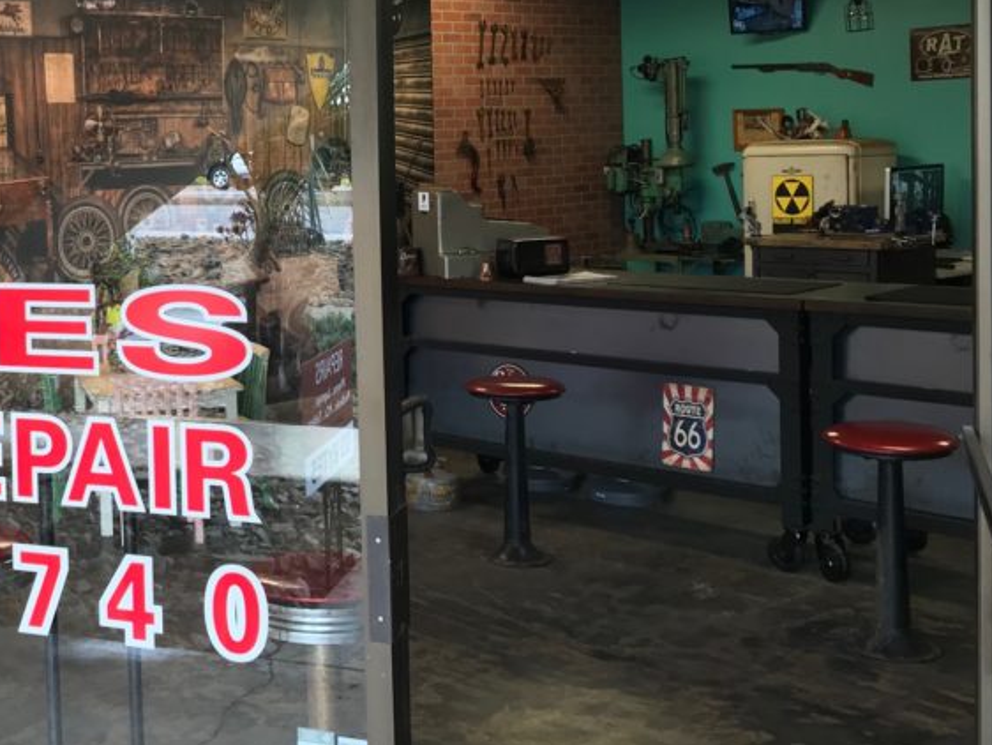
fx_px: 1462
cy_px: 219
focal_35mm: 51
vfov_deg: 28.3
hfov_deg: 35.7
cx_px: 141
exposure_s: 1/40
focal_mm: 3.99
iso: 25
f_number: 1.8
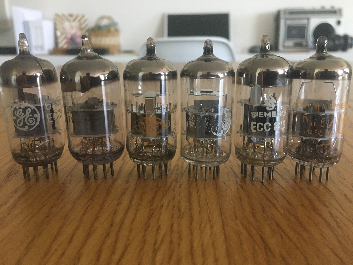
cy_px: 132
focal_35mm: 29
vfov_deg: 48.2
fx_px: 296
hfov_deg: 61.7
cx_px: 176
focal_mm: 4.15
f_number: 2.2
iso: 200
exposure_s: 1/33
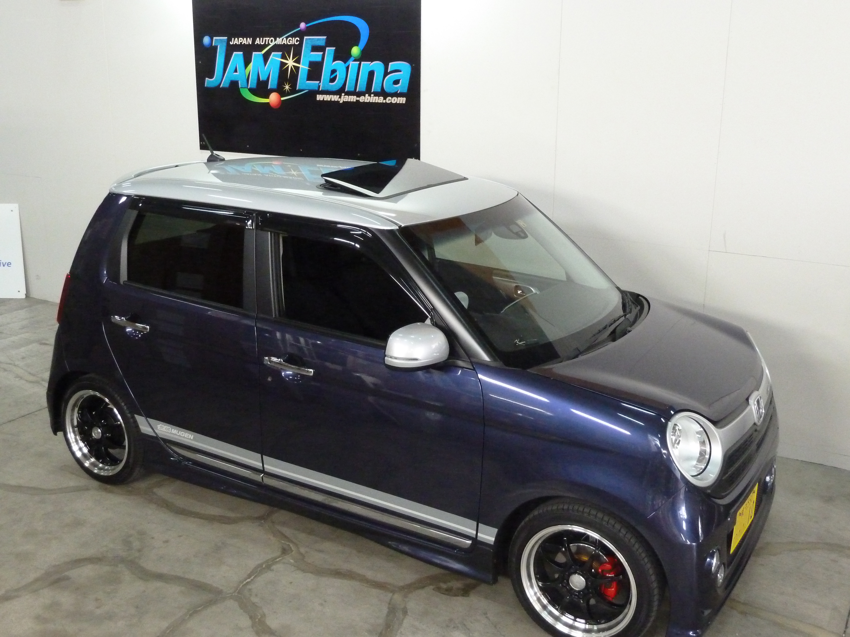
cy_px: 318
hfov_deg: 50.1
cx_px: 425
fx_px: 909
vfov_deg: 38.7
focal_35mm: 37
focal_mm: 6.1
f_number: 3.6
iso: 800
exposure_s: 1/25
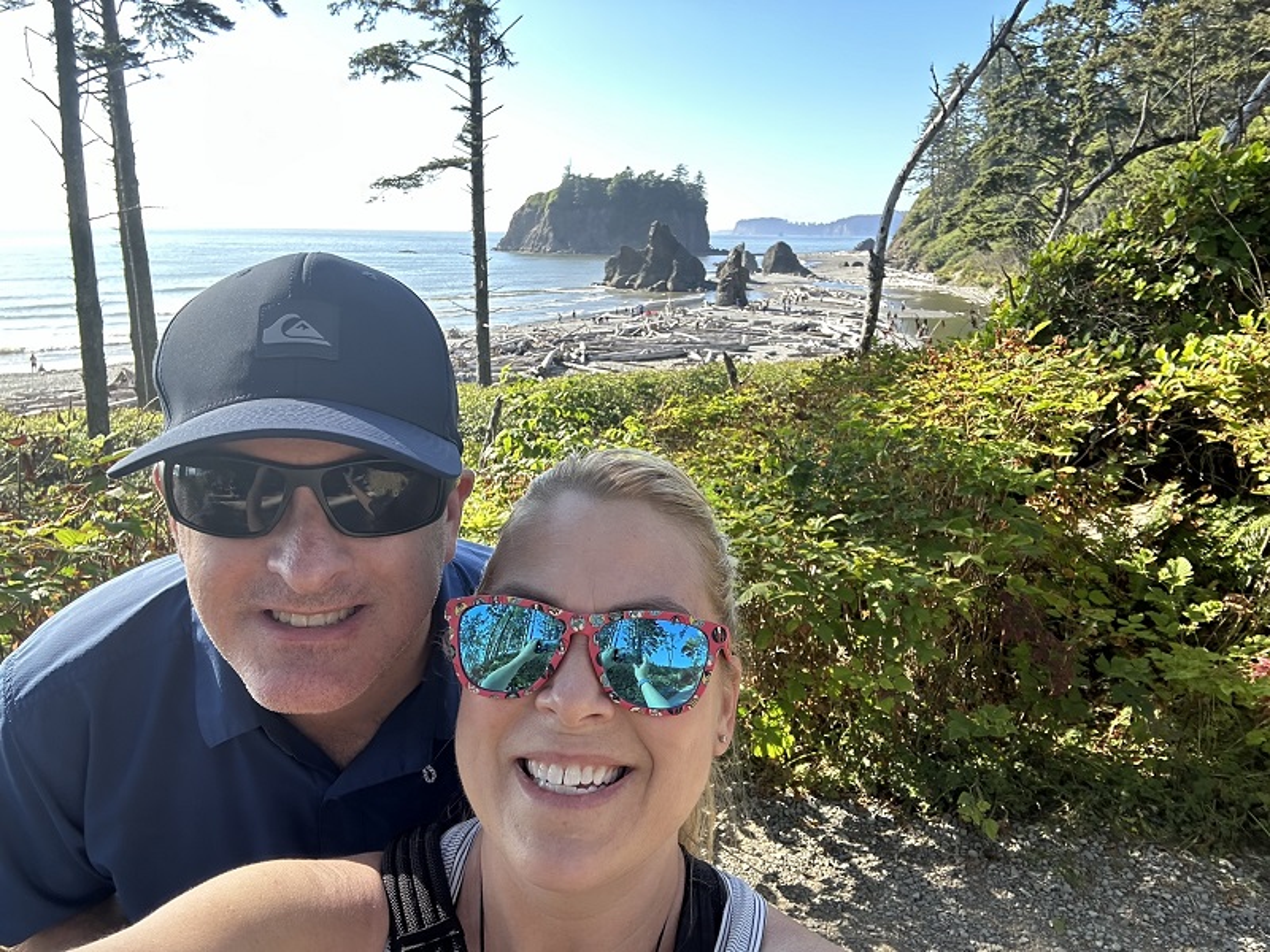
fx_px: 844
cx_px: 635
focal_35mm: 23
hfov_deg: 73.9
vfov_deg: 58.9
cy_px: 476
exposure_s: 1/169
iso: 40
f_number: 1.9
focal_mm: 2.69
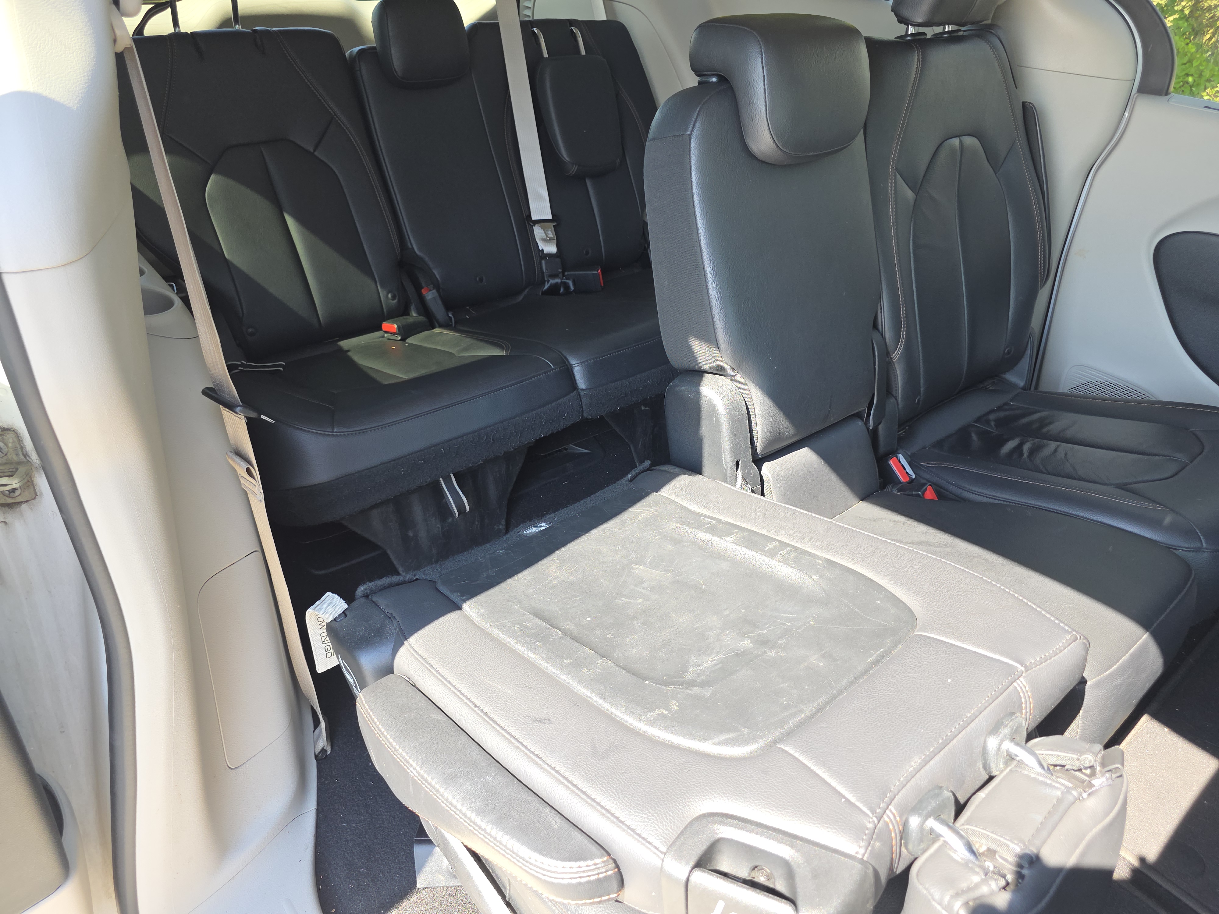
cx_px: 610
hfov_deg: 73.9
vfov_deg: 58.9
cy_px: 457
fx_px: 810
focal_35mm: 23
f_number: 1.7
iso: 50
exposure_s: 1/180
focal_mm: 6.3
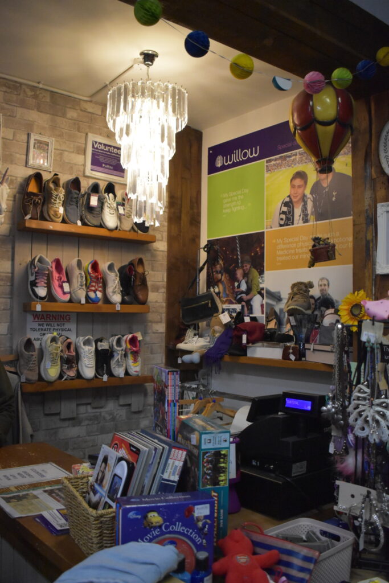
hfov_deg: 40.0
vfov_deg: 57.2
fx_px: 535
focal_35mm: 33
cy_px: 292
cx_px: 194
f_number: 3.8
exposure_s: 1/125
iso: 3600
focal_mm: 22
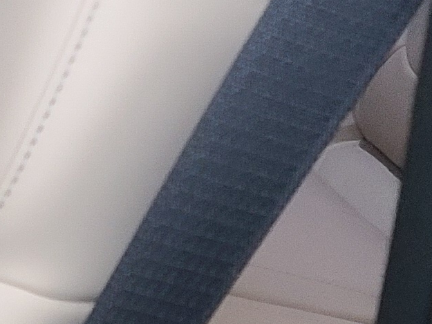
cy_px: 315
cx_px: -747
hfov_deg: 10.0
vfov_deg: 9.2
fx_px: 1997
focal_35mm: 160
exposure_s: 1/40
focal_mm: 7
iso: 500
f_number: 1.8
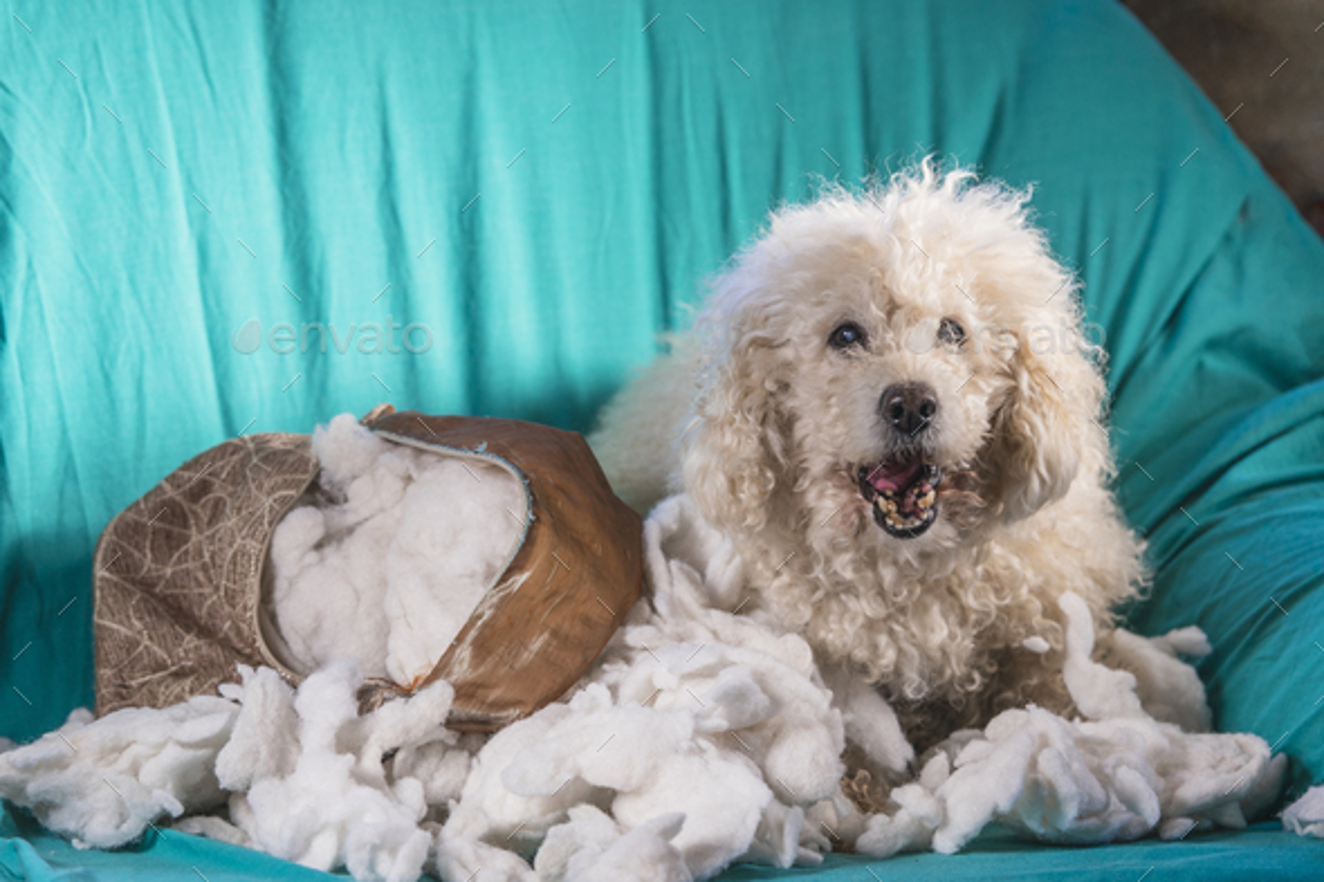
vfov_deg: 15.2
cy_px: 441
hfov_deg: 22.6
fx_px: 3309
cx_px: 662
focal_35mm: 90
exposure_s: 1/200
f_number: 4
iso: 125
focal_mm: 90
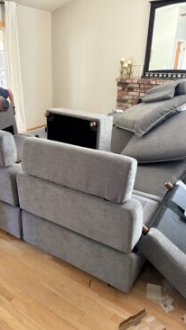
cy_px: 163
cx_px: 67
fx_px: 254
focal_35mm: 29
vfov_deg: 66.1
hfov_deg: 39.9
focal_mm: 5.96
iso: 500
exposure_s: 1/52
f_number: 1.6
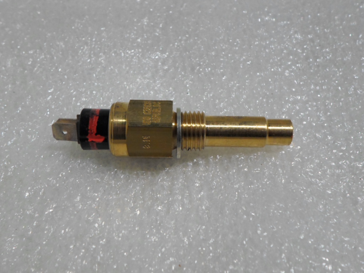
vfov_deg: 46.8
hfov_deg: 60.0
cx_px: 182
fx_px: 315
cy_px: 136
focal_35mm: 30
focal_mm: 5.5
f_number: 2.7
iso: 200
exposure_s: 1/30
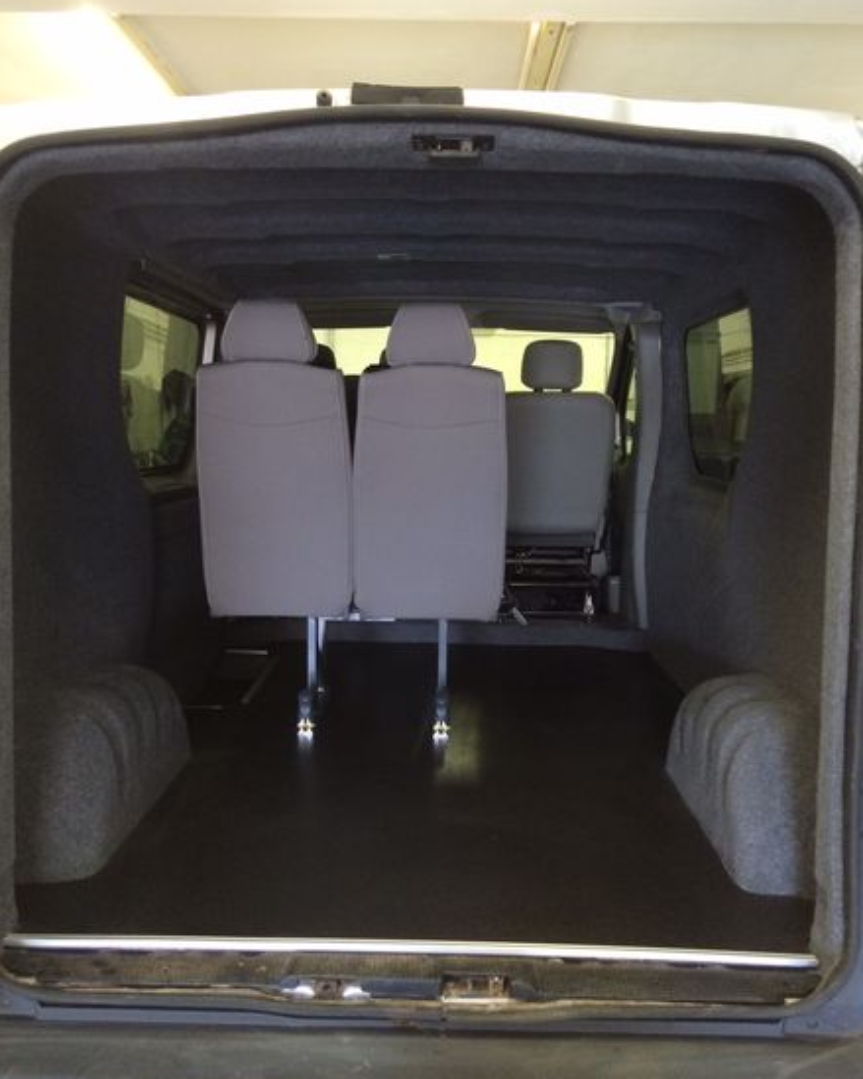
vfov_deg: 55.7
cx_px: 440
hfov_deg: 45.8
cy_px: 552
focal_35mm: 32
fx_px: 1022
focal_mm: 4.12
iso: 250
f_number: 2.2
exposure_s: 1/30
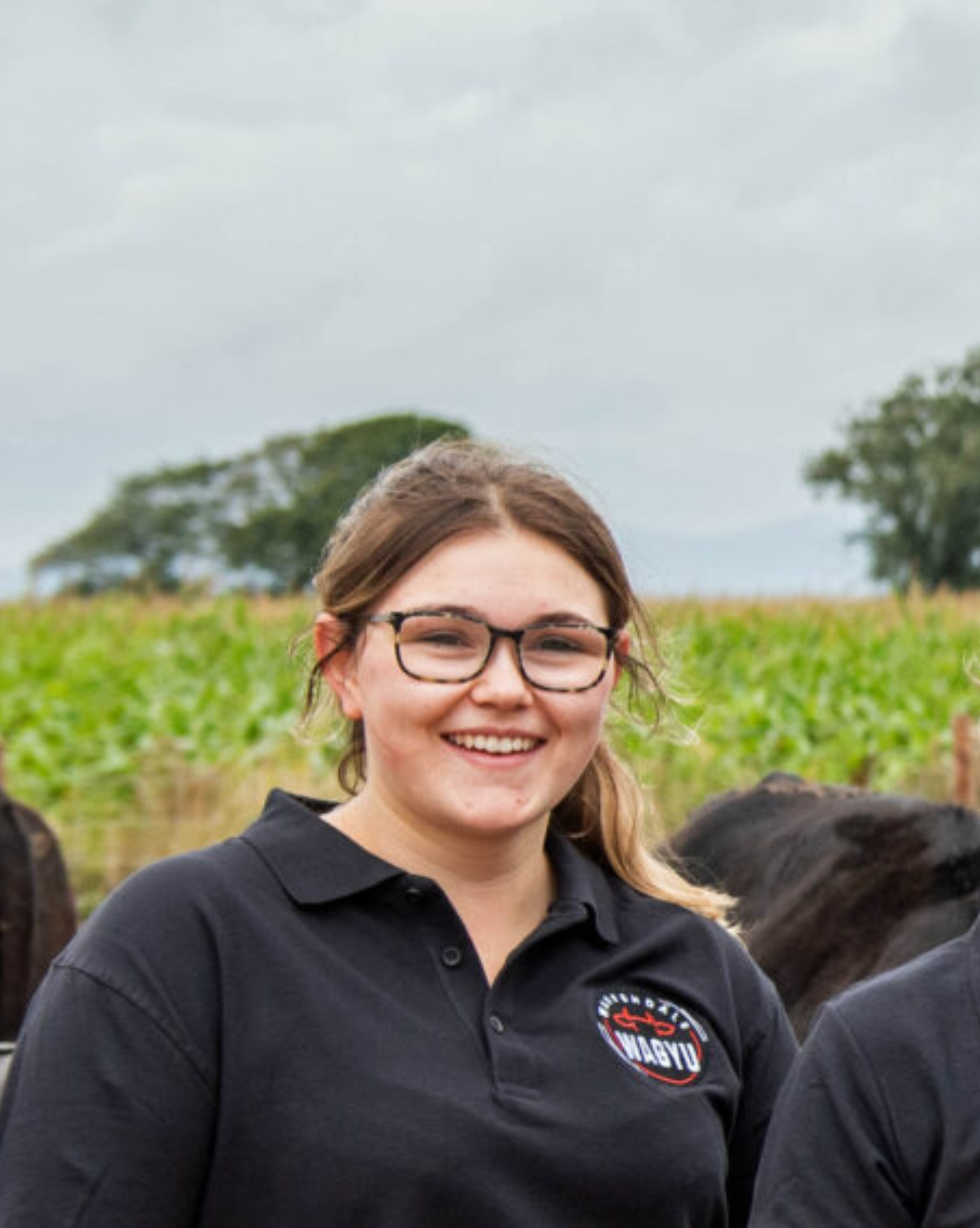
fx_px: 6787
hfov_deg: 7.6
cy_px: 843
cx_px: 2435
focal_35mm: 187
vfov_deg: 10.3
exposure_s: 1/500
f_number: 5
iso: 500
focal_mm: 44
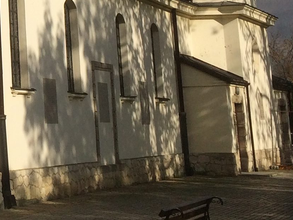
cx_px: -143
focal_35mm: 115
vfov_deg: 12.4
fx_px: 973
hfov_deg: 15.8
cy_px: -90
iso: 32
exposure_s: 1/5128
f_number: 2.2
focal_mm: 4.15
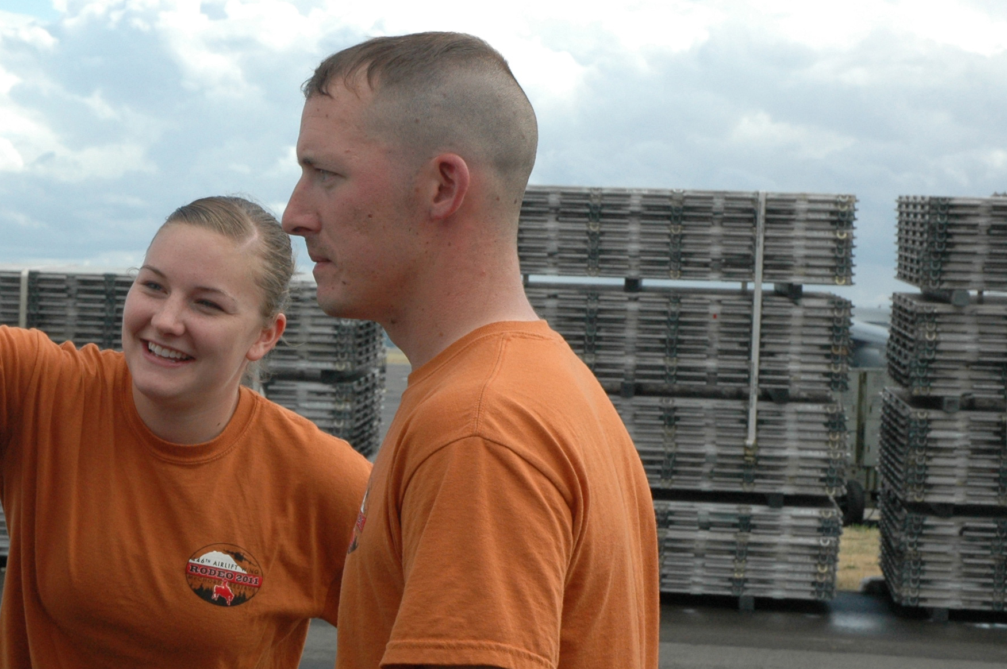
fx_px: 2879
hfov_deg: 19.7
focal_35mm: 103
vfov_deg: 13.3
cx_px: 237
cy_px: 397
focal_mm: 40
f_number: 11
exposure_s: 1/500
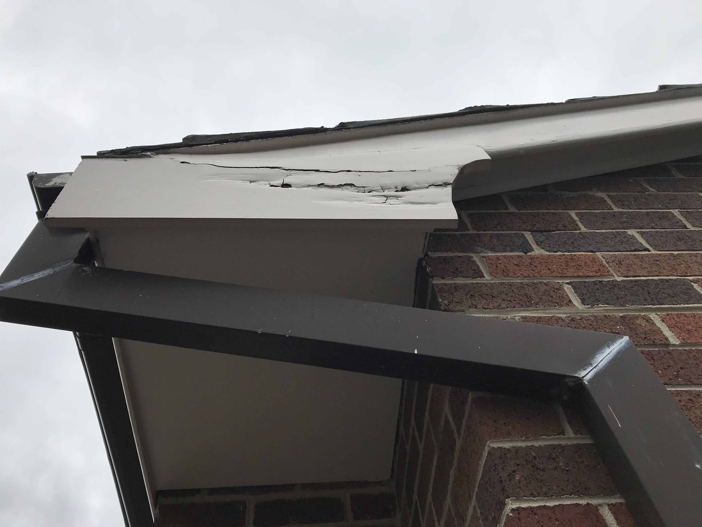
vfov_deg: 49.7
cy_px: 264
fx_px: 568
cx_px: 351
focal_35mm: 28
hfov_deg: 63.4
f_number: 1.8
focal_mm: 3.99
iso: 20
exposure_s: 1/4000
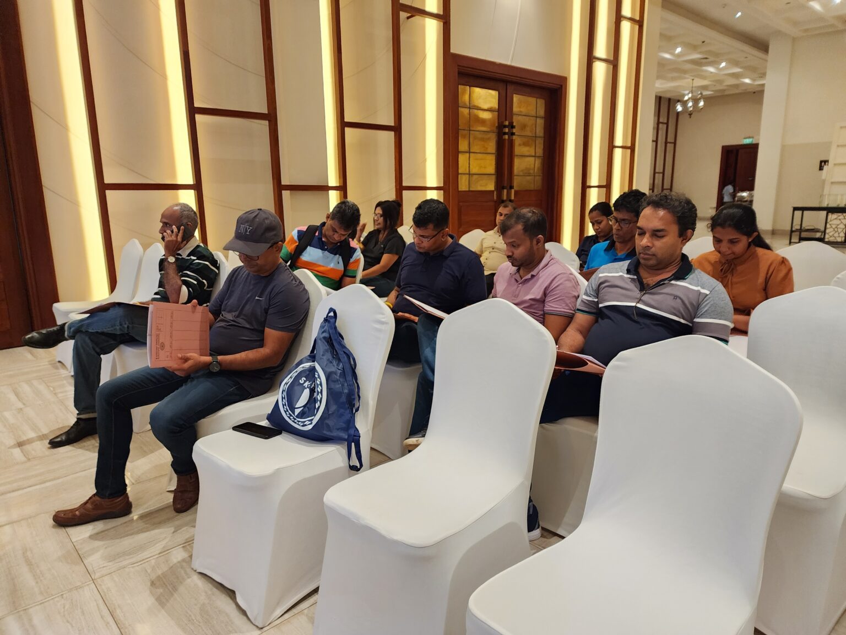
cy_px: 318
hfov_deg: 73.9
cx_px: 423
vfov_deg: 58.9
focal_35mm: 23
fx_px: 562
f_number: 1.8
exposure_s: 1/100
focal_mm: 6.4
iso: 800
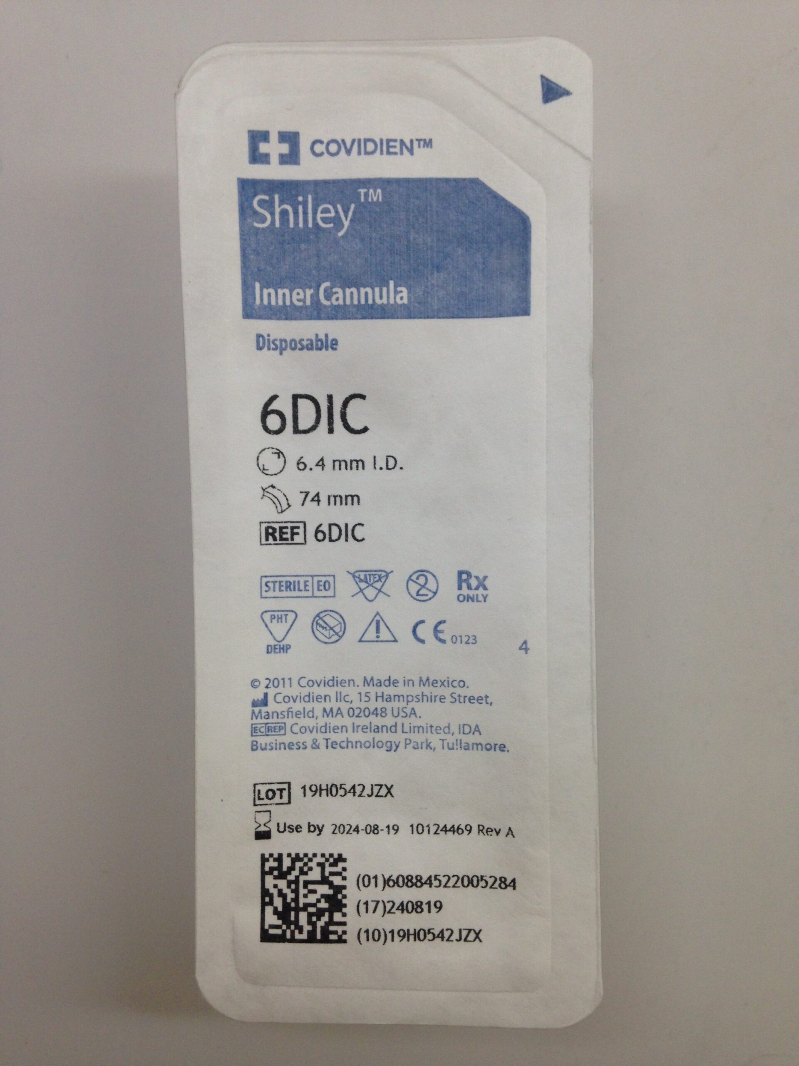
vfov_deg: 55.4
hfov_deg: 42.9
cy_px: 533
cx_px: 400
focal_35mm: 33
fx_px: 1016
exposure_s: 1/120
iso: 80
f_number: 2.4
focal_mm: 4.12
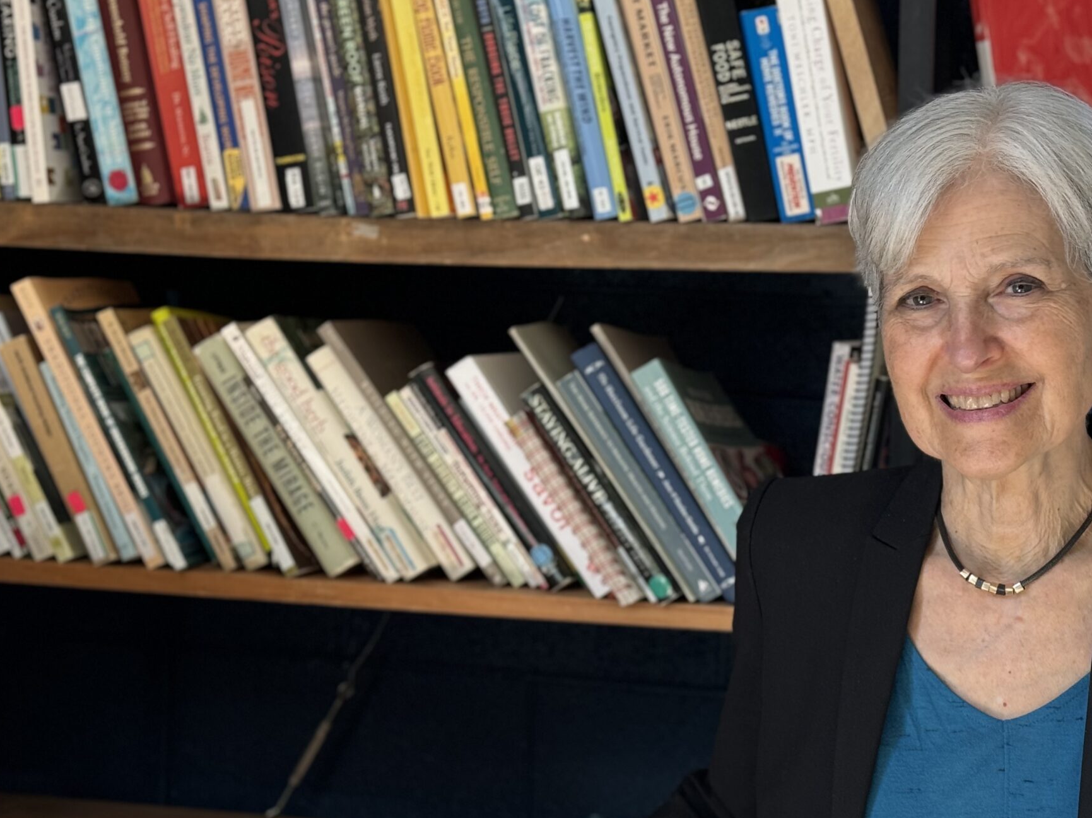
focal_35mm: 71
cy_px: 533
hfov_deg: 27.2
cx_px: 749
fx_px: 2240
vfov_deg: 20.7
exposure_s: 1/68
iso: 100
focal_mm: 6.76
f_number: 1.78
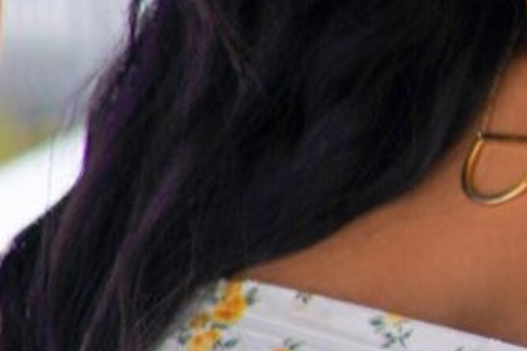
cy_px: 379
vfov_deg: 4.4
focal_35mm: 314
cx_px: 720
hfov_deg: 6.5
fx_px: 4596
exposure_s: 1/8000
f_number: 1.4
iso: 100
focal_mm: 35
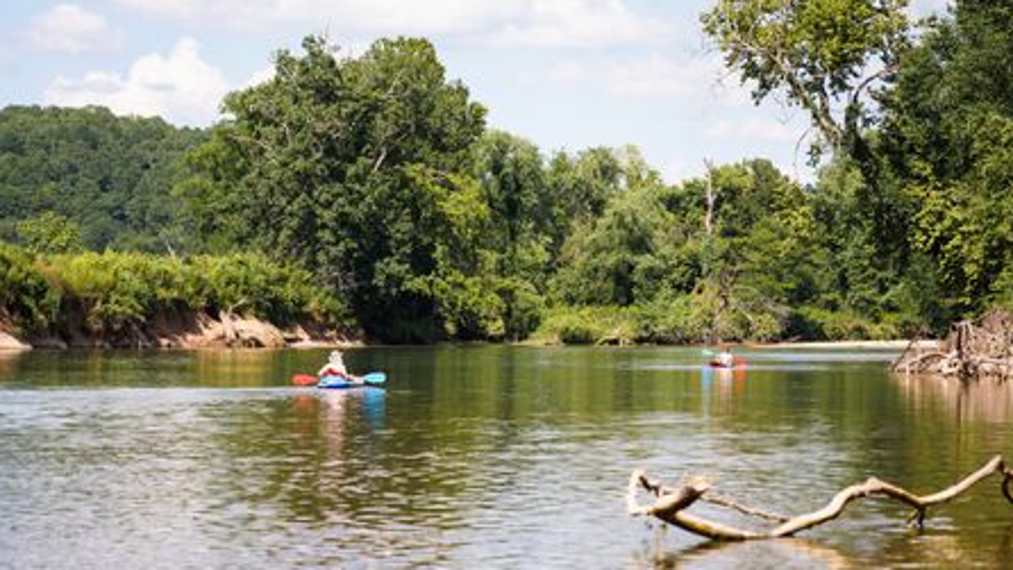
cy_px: 266
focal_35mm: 111
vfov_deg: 10.9
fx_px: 2982
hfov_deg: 19.3
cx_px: 504
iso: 100
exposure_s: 1/640
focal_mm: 105
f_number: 4
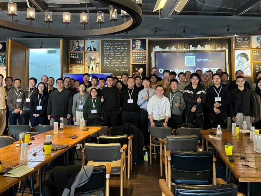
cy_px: 68
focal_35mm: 35
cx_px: 139
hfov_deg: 52.6
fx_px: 264
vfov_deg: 40.3
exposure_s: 1/50
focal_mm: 5.1
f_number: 1.6
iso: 500
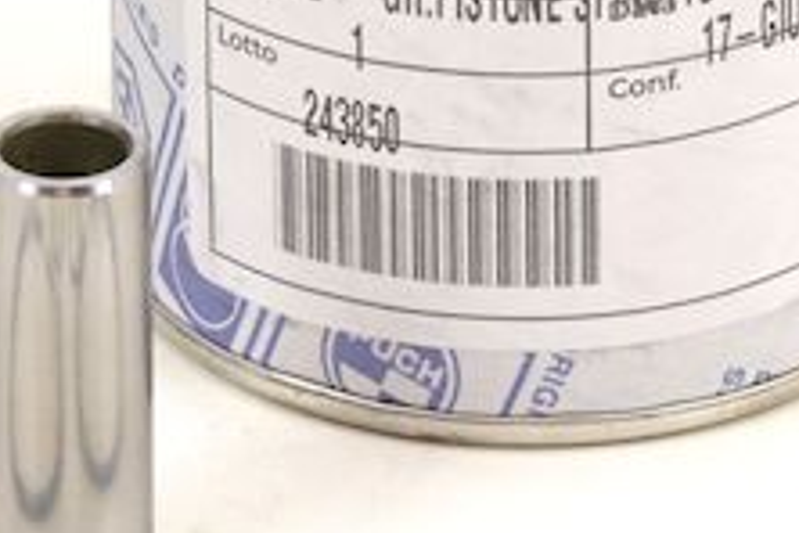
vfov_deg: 2.3
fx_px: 13515
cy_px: 23
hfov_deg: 3.4
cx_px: 184
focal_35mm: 609
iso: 100
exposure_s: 1
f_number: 22
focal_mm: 90
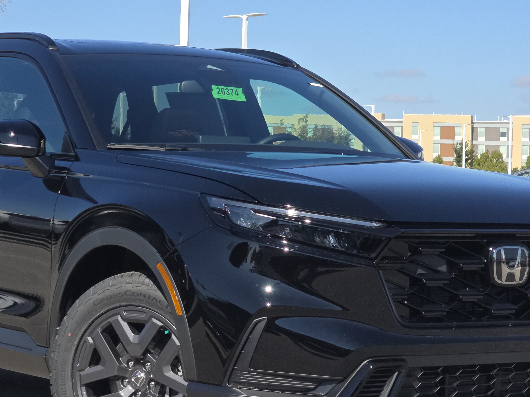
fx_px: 1776
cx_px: 211
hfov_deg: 17.0
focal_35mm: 116
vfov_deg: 12.8
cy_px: 237
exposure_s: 1/1973
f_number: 2.4
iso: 50
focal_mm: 7.9
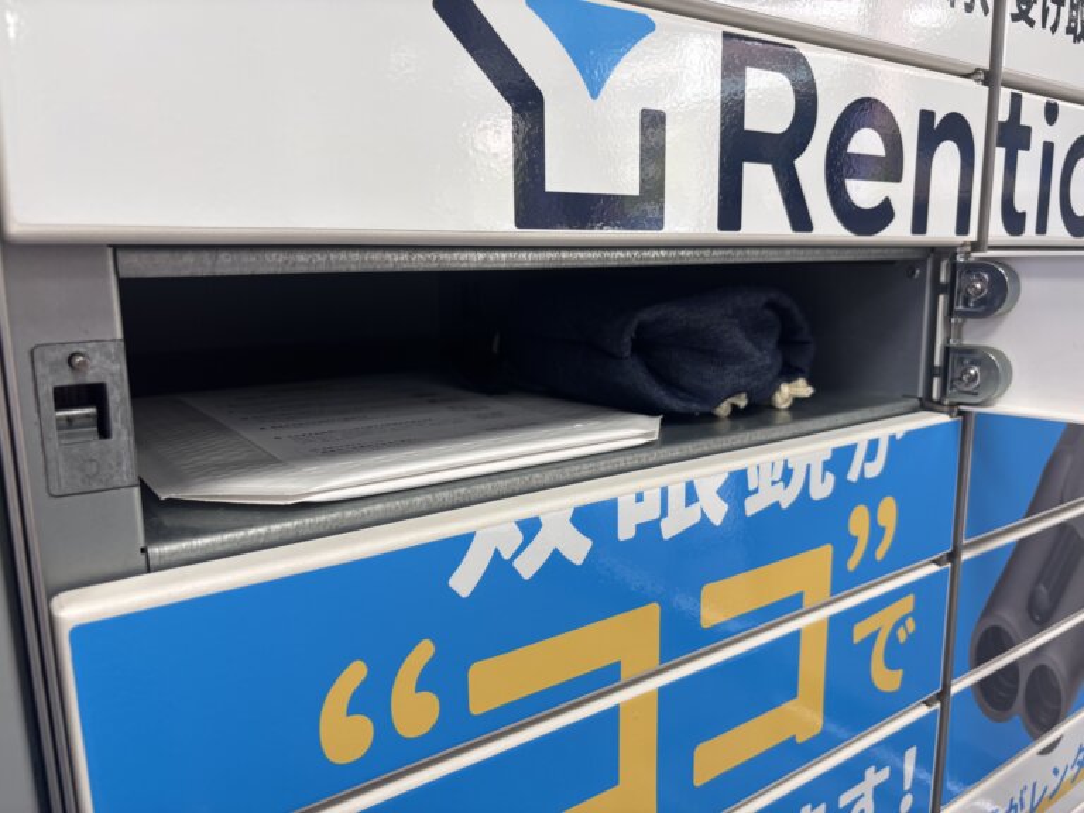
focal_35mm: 26
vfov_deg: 53.1
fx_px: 814
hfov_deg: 67.3
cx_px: 542
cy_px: 406
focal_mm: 5.96
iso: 64
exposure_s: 1/100
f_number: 1.6
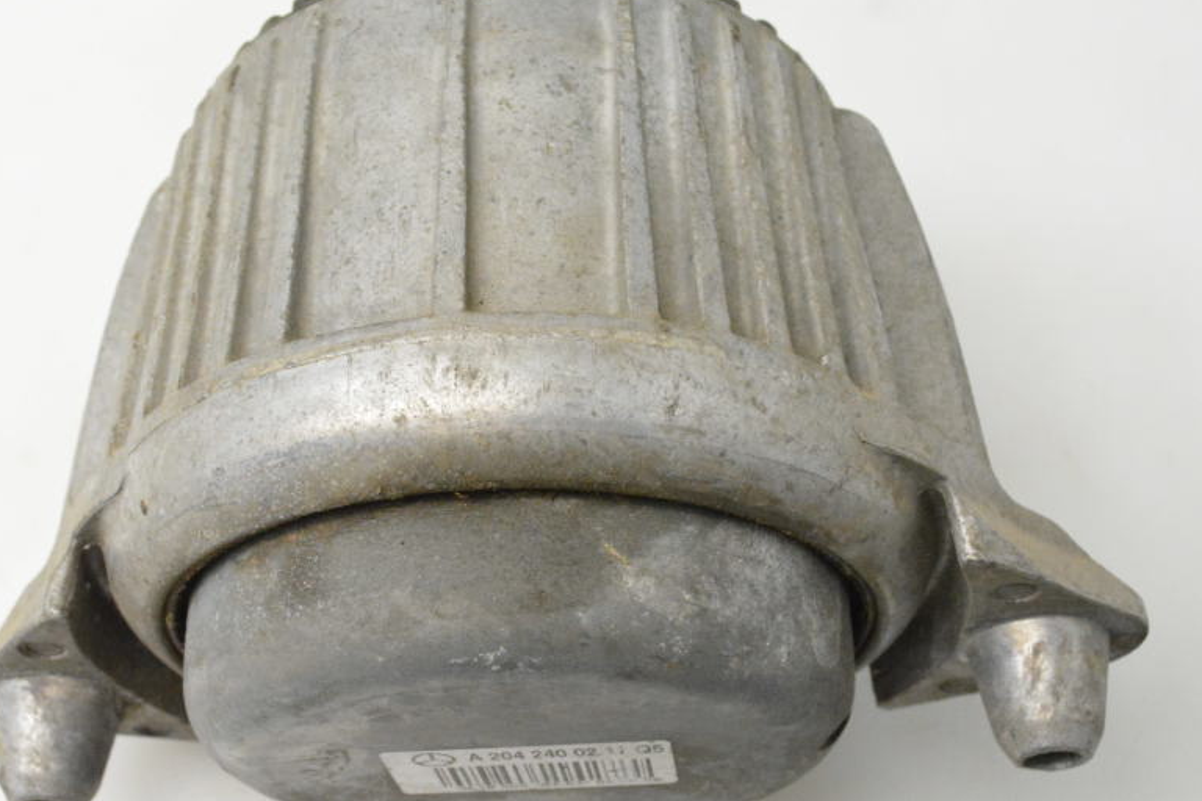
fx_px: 2003
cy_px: 400
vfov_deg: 22.6
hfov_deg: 33.3
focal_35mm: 60
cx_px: 516
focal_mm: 30
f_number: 9
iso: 6400
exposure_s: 1/320
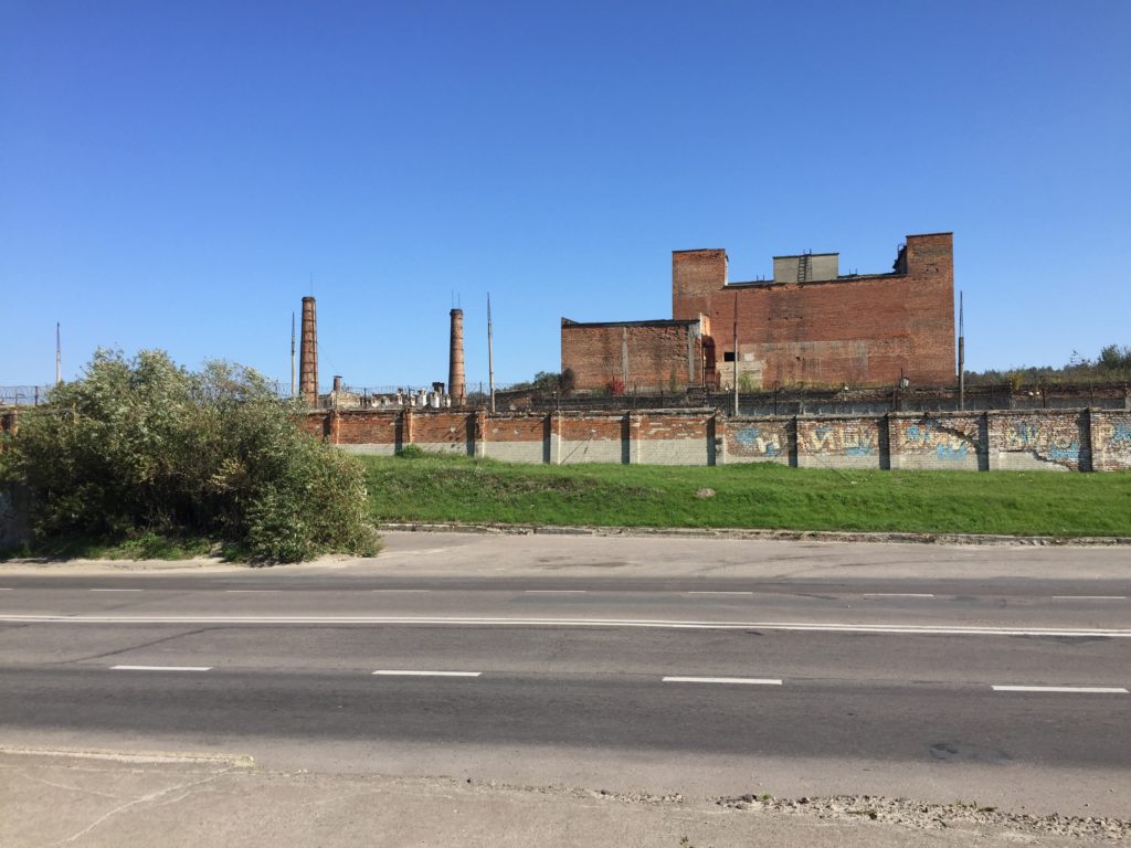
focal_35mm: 29
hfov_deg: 61.7
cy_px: 424
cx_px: 566
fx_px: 948
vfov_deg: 48.2
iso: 32
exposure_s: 1/1582
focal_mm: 4.15
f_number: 2.2
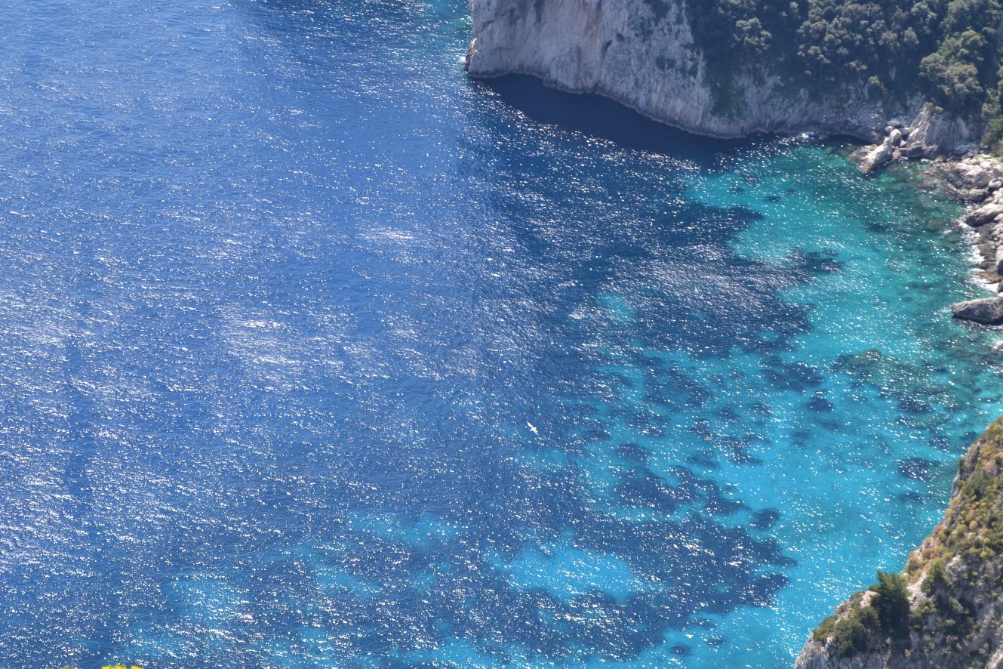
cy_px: 395
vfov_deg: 13.2
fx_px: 2897
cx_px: 383
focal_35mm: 104
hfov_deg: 19.6
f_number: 8
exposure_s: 1/250
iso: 200
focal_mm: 50
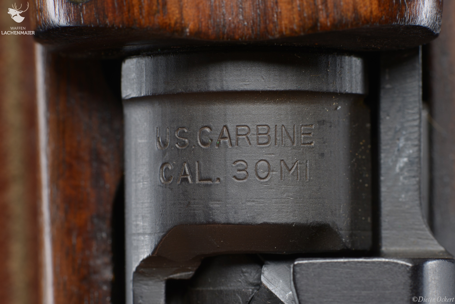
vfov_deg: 13.1
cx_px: 228
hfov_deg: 19.4
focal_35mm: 105
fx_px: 1327
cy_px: 152
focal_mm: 105
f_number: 22
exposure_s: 1/60
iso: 100
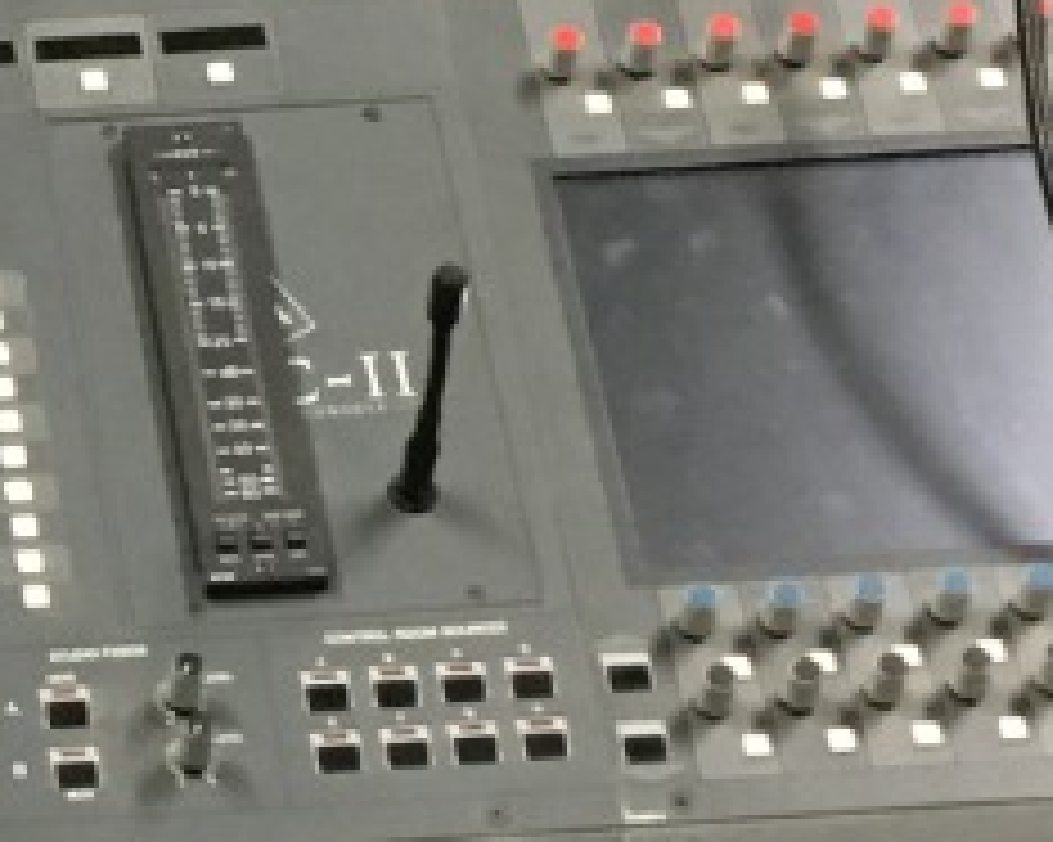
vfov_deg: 8.9
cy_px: 716
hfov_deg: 10.6
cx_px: -657
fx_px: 5420
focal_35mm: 174
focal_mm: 4.15
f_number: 2.2
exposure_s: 1/33
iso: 200
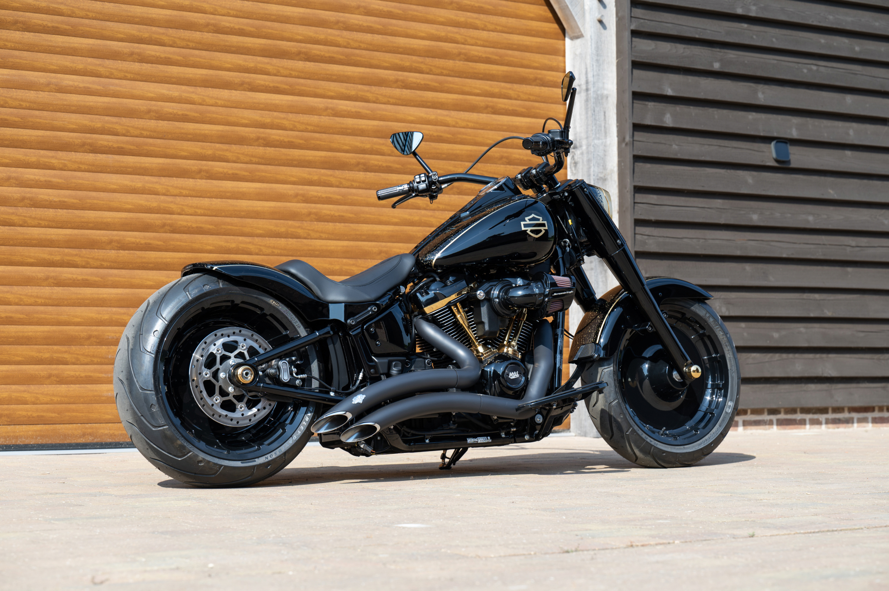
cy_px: 296
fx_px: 1728
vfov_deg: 19.4
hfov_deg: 28.9
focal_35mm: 70
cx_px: 444
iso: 100
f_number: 5
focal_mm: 70
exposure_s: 1/250
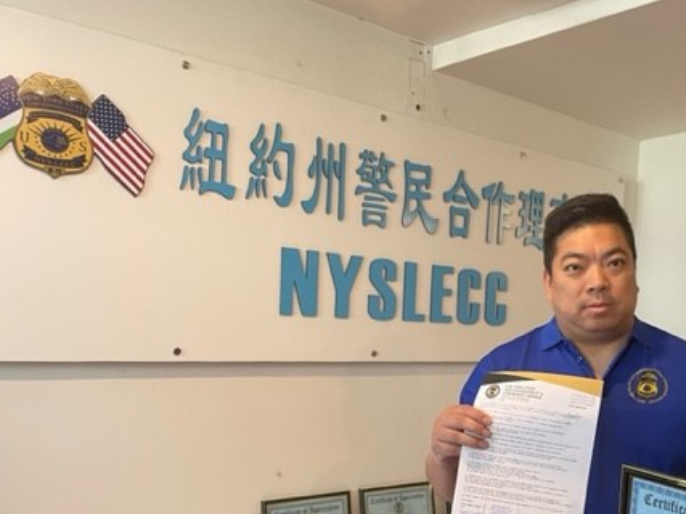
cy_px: 360
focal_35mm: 39
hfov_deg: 47.0
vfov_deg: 36.3
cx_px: 466
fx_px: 773
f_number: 1.6
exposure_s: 1/60
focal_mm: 4.2
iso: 125
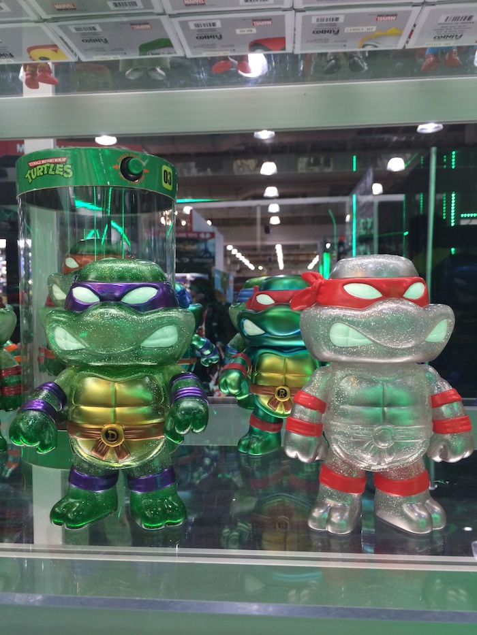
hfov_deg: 46.8
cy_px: 318
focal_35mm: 30
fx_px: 551
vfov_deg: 60.0
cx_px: 238
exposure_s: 1/30
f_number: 2.2
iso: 100
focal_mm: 4.12
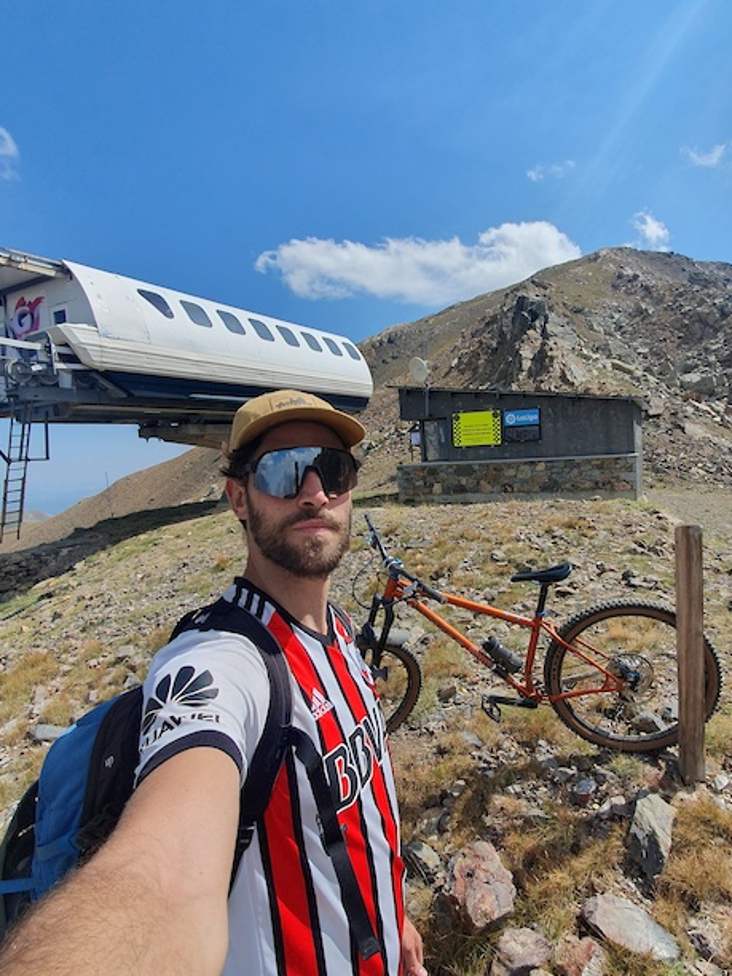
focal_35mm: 17
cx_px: 411
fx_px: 479
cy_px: 480
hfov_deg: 74.4
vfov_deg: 91.0
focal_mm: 1.8
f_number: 2.2
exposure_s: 1/1492
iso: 50
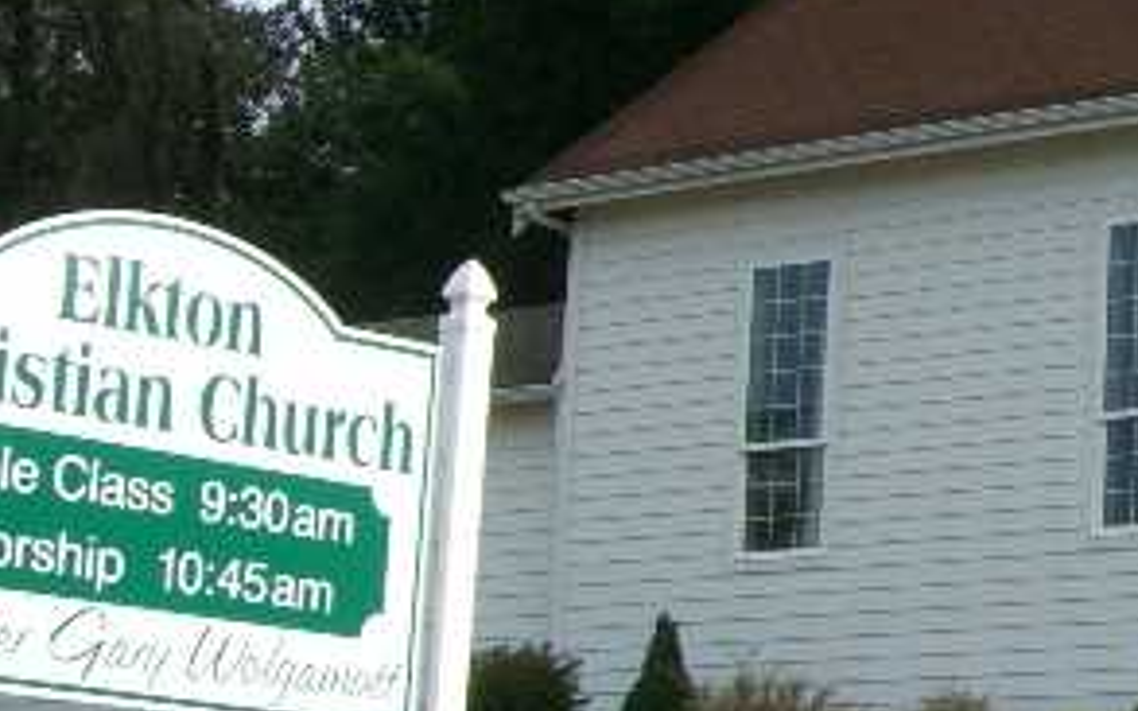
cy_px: 245
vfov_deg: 9.8
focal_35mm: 133
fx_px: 4124
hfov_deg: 15.1
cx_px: 1418
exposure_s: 1/160
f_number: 6.2
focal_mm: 9.6
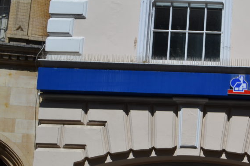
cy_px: 182
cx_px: 290
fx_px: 514
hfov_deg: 25.0
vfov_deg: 17.8
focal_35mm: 74
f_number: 9
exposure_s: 1/320
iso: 100
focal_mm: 20
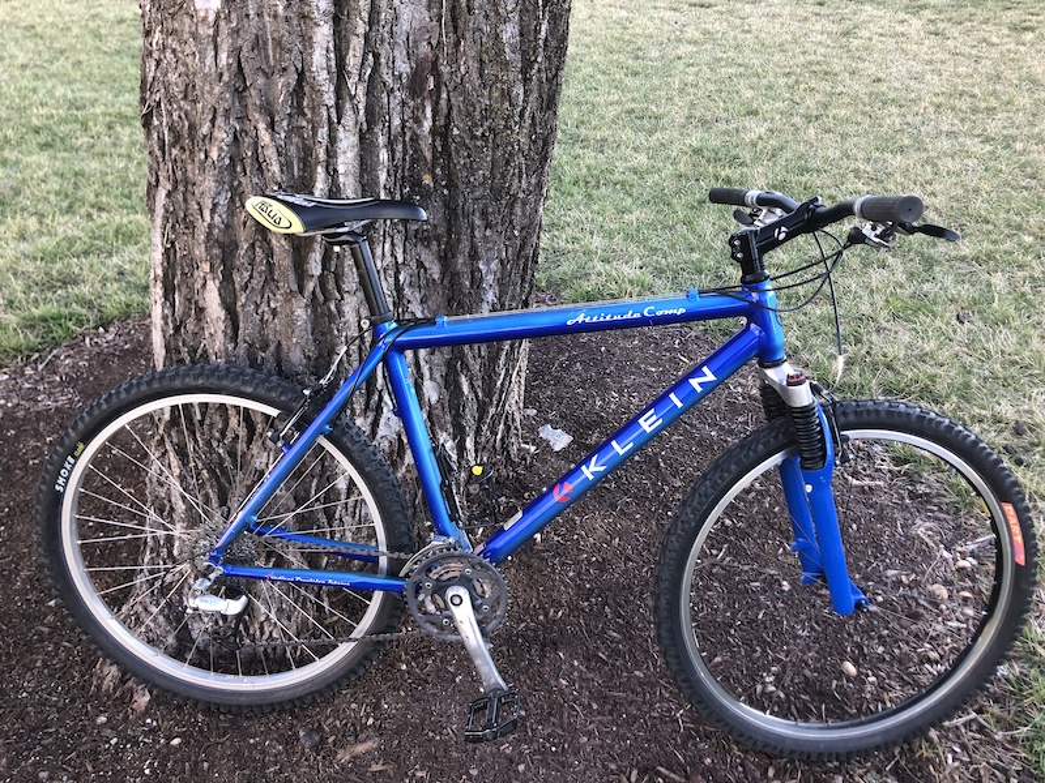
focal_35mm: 28
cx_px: 522
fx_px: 845
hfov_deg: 63.4
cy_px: 392
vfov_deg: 49.7
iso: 50
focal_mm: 3.99
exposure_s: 1/120
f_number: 1.8
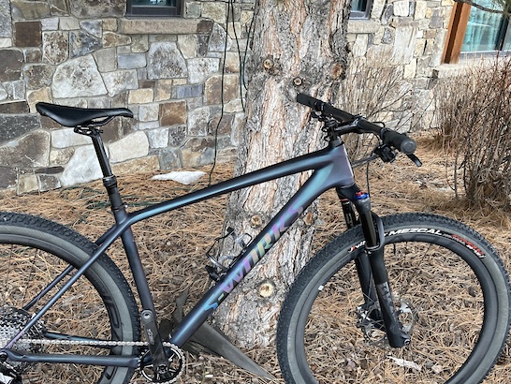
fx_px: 606
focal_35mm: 41
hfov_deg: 45.3
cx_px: 186
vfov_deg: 34.8
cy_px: 263
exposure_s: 1/120
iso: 64
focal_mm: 3.99
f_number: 1.8
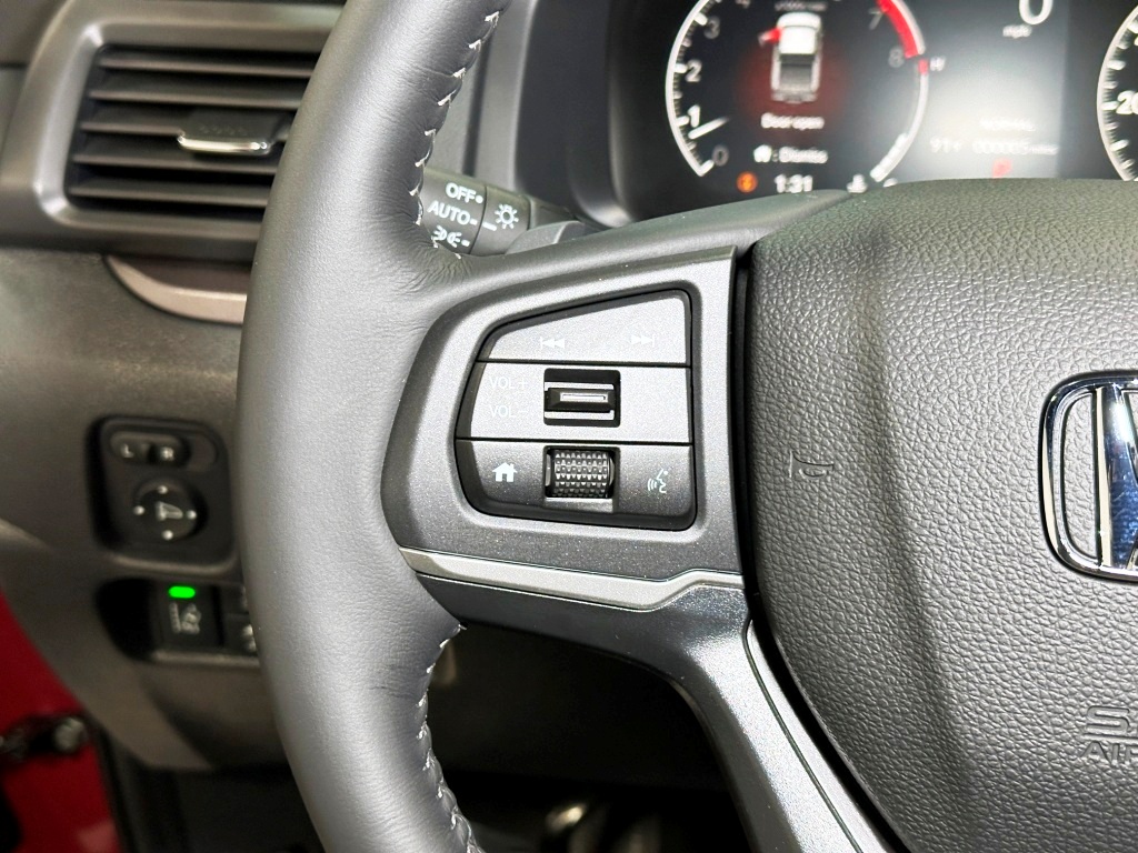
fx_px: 1578
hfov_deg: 39.7
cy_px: 426
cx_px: 569
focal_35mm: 48
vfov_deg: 30.3
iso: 320
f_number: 1.78
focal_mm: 6.86
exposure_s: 1/40
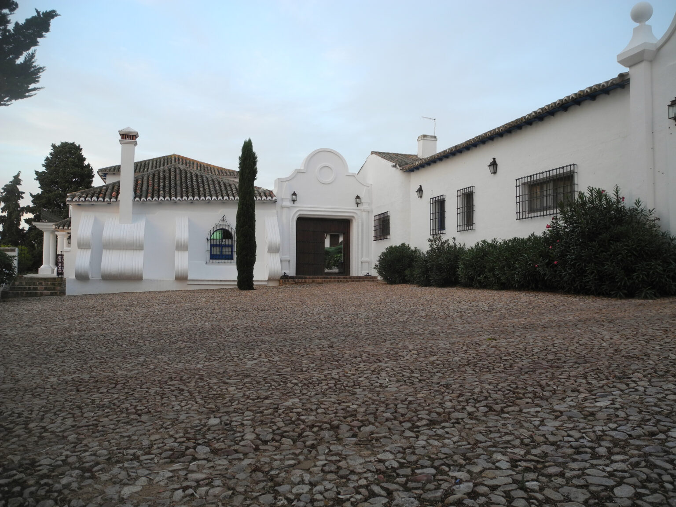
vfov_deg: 49.7
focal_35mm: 28
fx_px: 547
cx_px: 338
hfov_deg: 63.4
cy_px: 254
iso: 100
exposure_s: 1/44
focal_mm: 6
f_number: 2.8
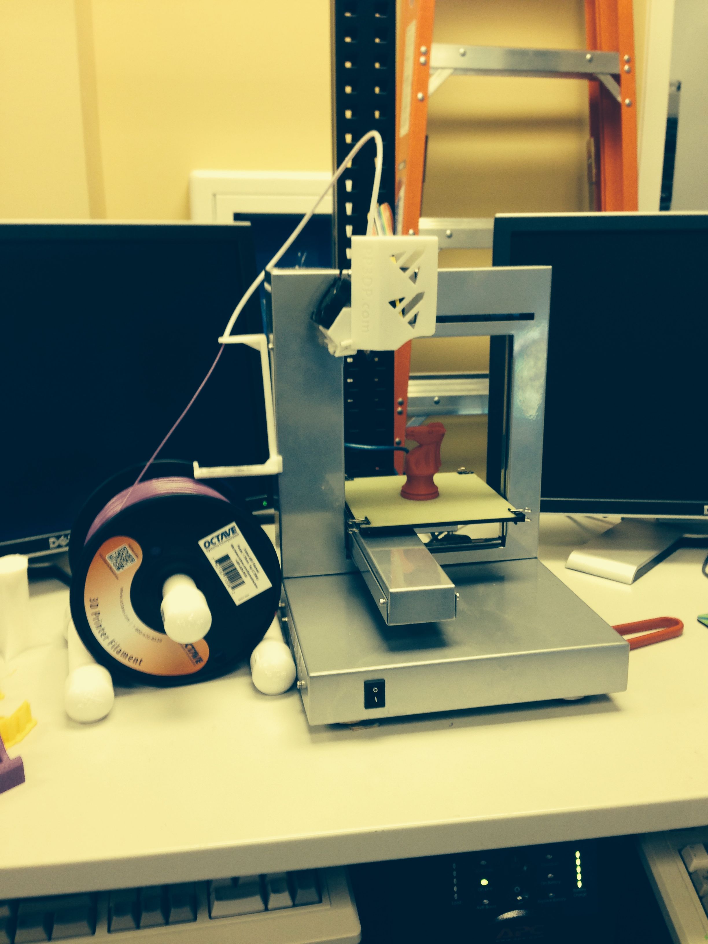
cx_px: 354
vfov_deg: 55.4
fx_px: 900
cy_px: 472
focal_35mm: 33
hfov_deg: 42.9
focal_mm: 4.12
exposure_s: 1/20
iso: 100
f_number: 2.4
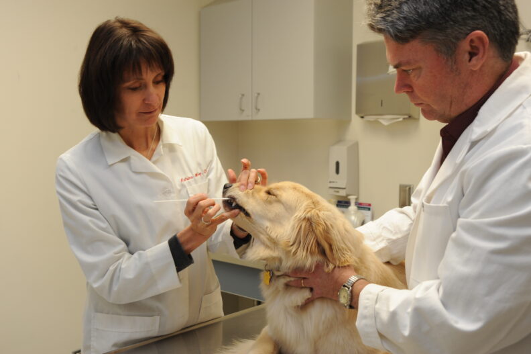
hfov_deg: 50.7
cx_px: 266
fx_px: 560
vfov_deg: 35.0
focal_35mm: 38
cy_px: 177
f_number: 6.3
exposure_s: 1/50
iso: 500
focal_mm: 38
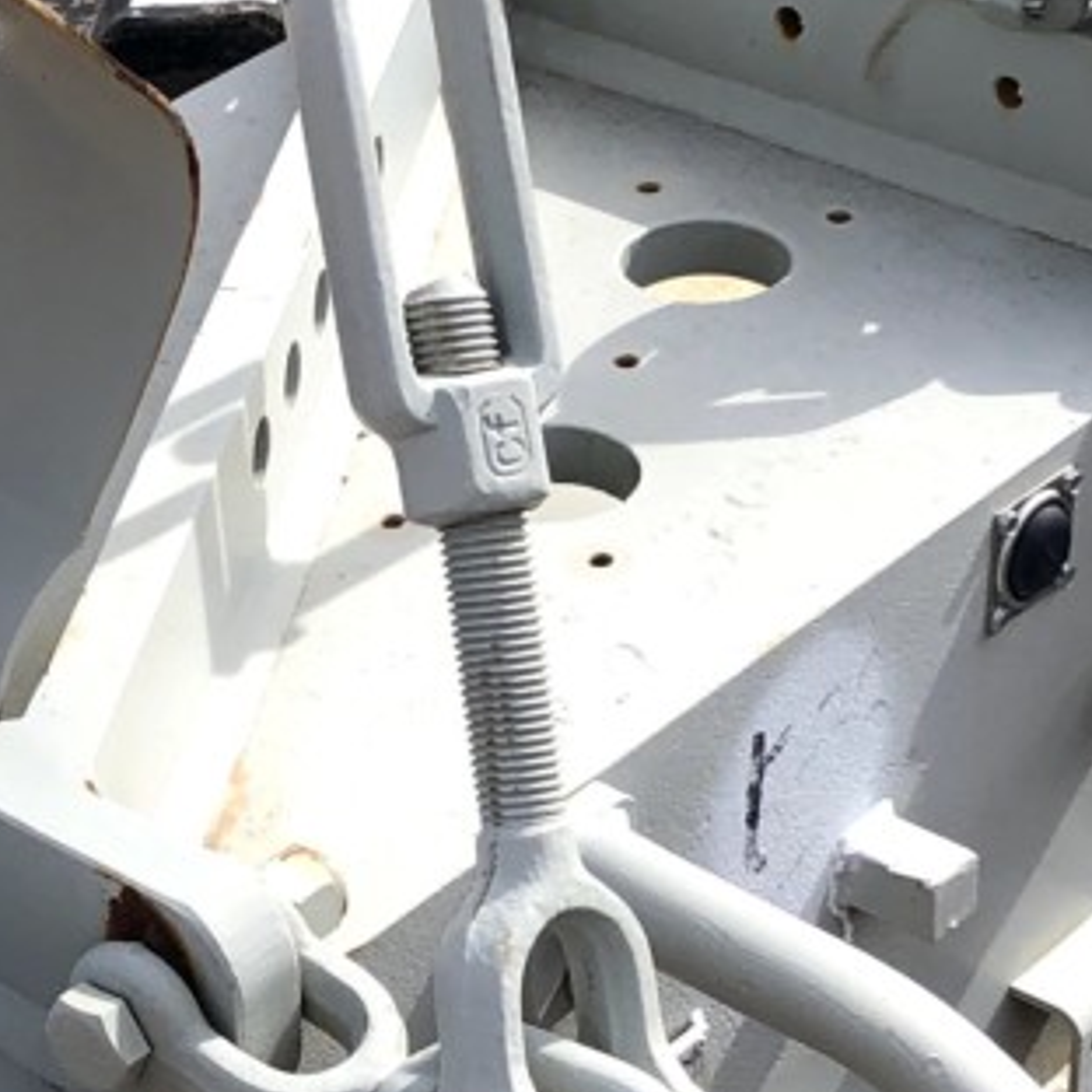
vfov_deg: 14.3
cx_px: 322
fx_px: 4354
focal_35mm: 122
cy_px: 696
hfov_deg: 14.3
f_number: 1.8
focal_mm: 3.99
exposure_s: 1/1245
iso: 20
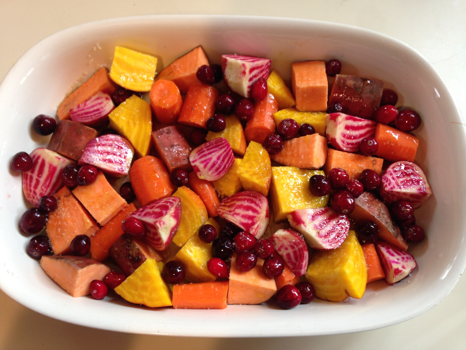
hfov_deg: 55.4
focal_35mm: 33
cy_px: 175
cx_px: 233
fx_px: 444
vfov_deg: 42.9
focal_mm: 4.12
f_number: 2.4
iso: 64
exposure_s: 1/20
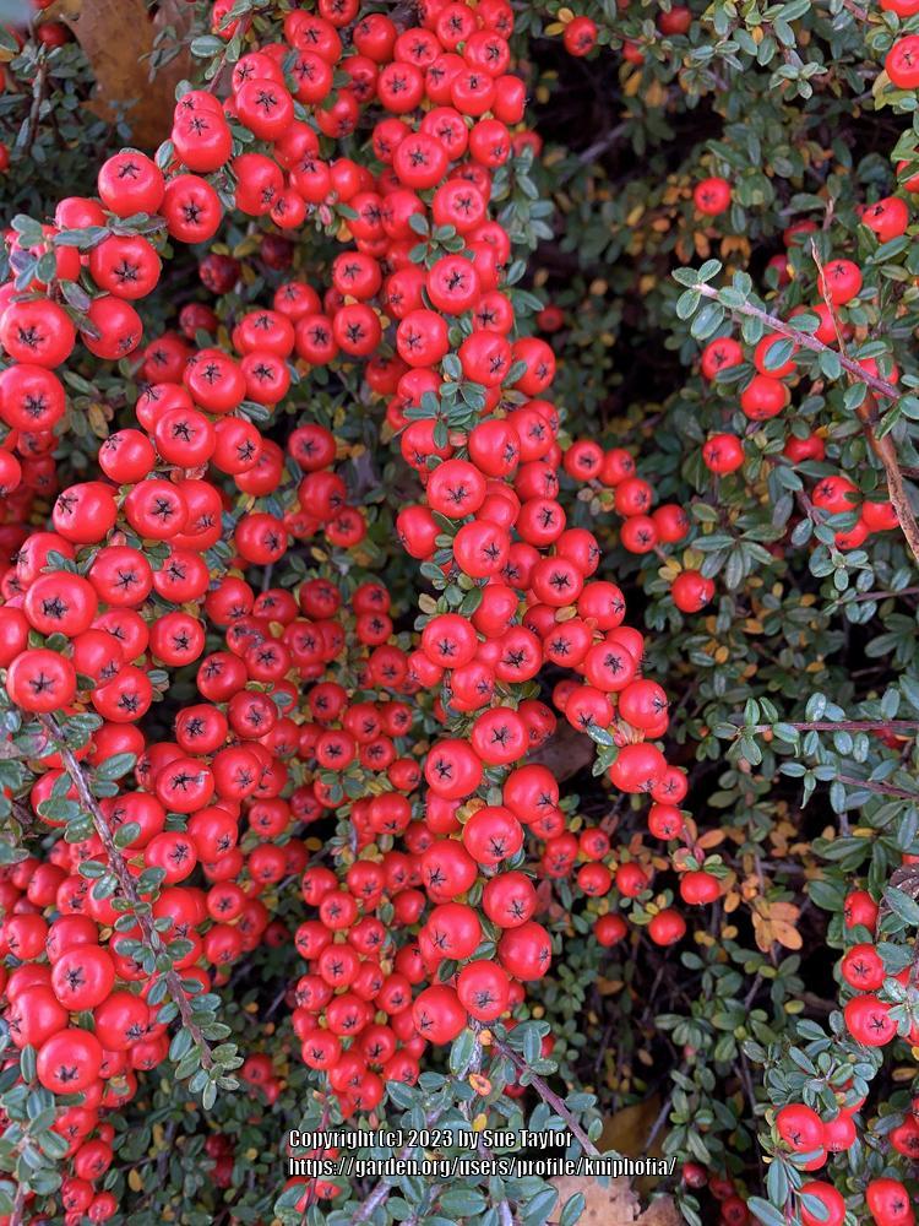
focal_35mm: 26
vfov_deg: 67.3
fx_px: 920
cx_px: 460
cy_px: 613
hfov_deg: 53.1
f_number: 1.8
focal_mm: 4.25
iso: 80
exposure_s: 1/121
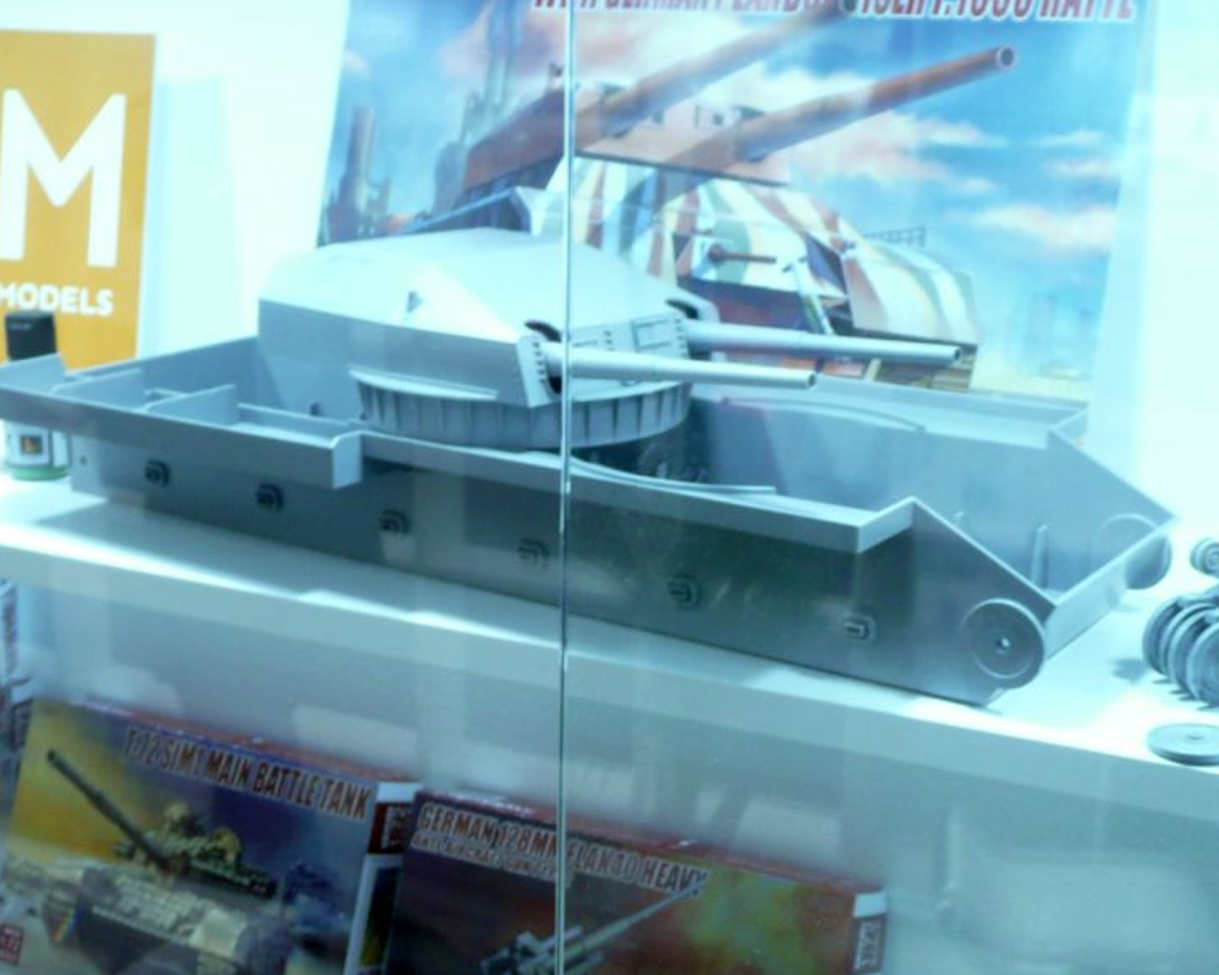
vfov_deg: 29.7
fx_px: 1840
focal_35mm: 51
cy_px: 484
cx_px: 579
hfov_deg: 36.6
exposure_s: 1/25
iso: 200
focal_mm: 5.2
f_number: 3.5
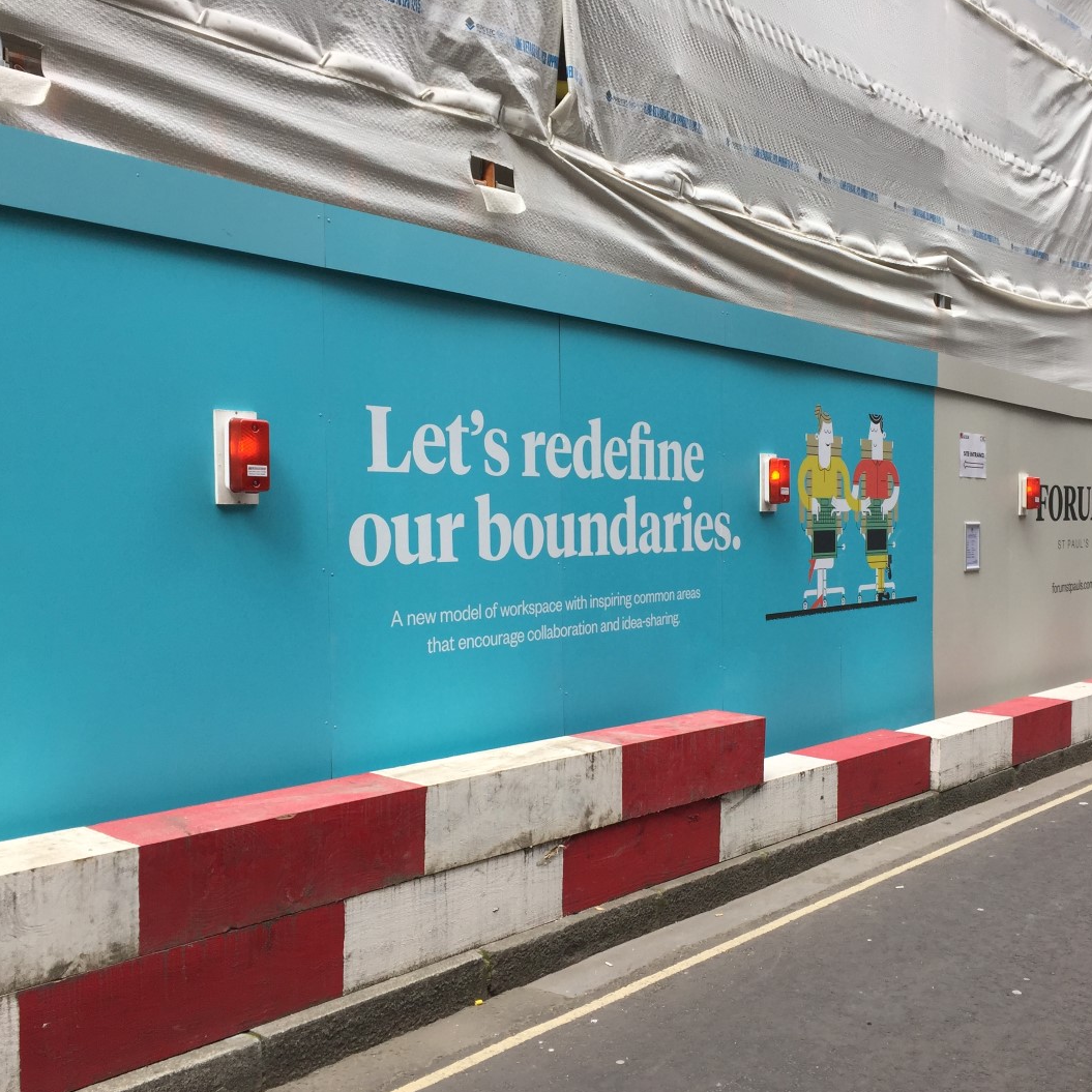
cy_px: 556
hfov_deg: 47.1
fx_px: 1249
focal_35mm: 35
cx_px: 624
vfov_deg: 47.2
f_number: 2.2
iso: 32
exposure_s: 1/282
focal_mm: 4.15
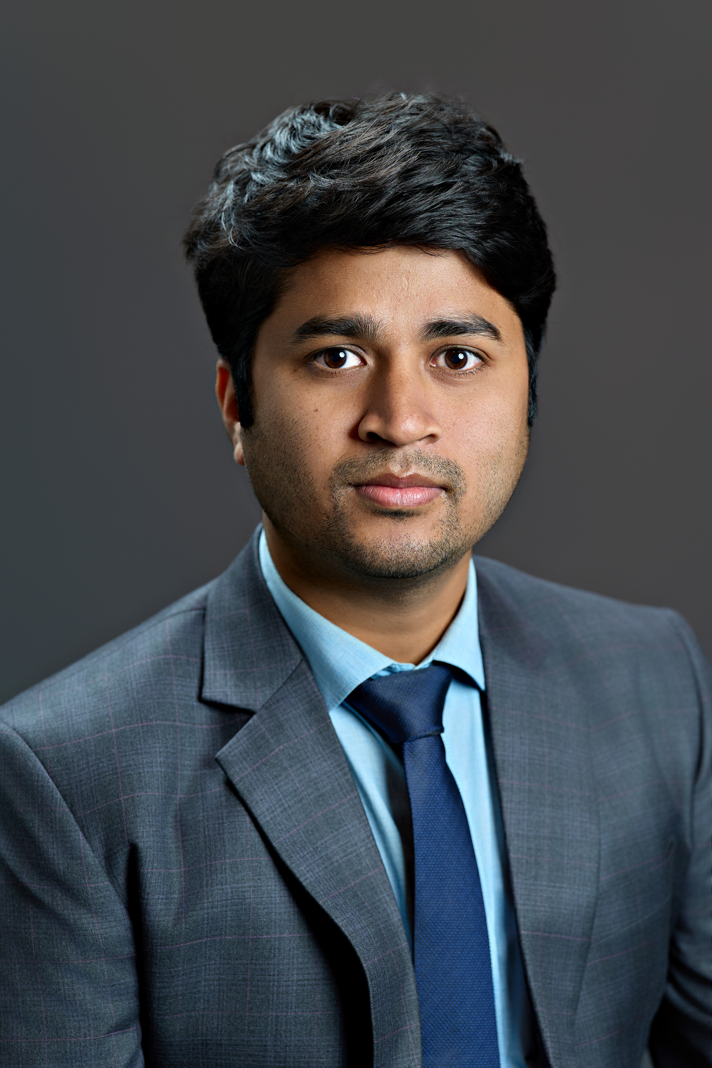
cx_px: 356
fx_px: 3115
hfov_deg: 13.0
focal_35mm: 105
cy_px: 534
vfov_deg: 19.5
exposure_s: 1/100
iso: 125
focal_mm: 105
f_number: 3.5
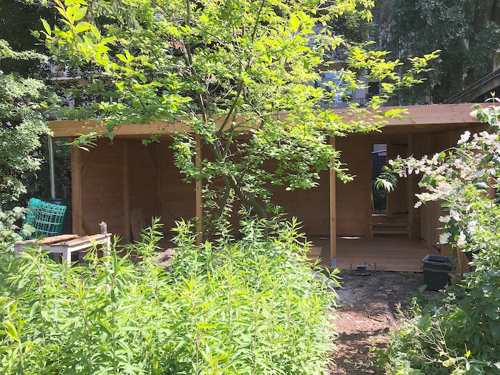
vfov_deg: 48.2
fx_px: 419
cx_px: 250
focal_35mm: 29
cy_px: 188
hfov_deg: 61.7
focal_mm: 4.15
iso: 25
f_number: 2.2
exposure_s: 1/469
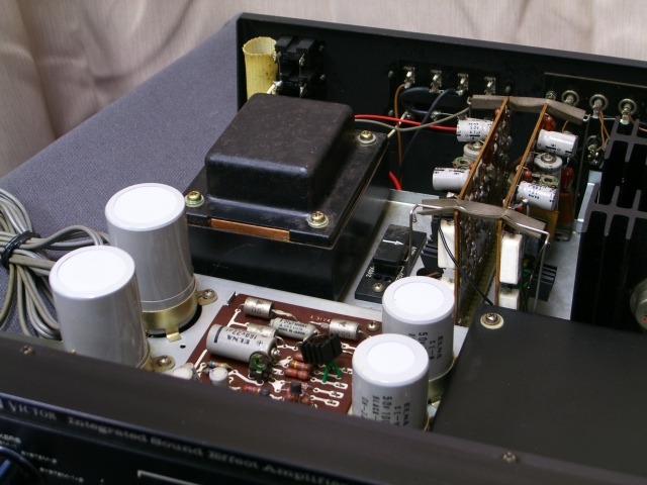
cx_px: 324
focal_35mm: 68
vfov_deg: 21.6
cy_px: 242
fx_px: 1271
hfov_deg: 28.6
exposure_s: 1/8
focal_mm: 14.2
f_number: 4
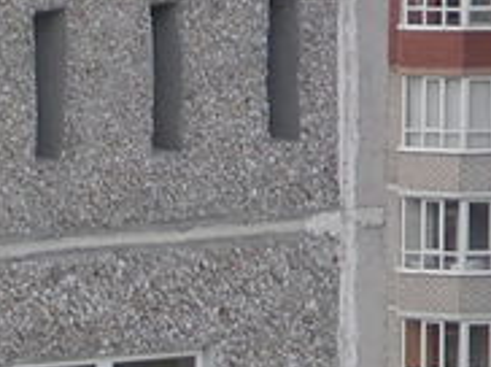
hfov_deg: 1.9
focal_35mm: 1030
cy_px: 656
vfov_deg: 1.4
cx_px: -664
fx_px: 14590
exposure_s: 1/160
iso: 64
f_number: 4.6
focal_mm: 39
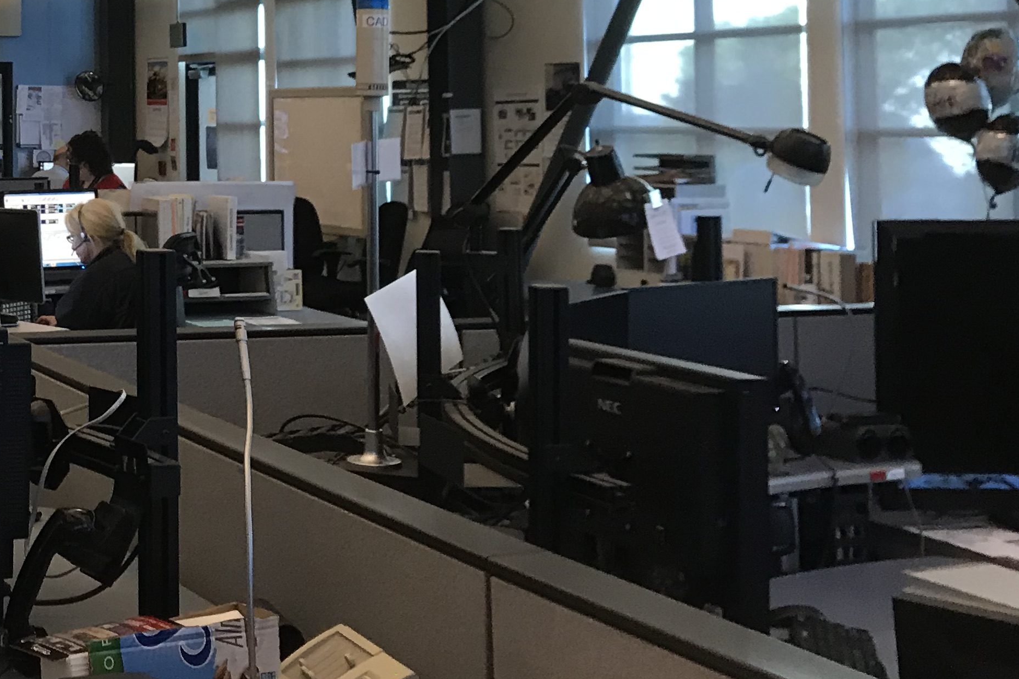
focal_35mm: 63
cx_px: -43
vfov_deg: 21.0
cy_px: 33
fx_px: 1783
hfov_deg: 29.4
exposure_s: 1/15
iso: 50
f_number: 1.8
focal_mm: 3.99
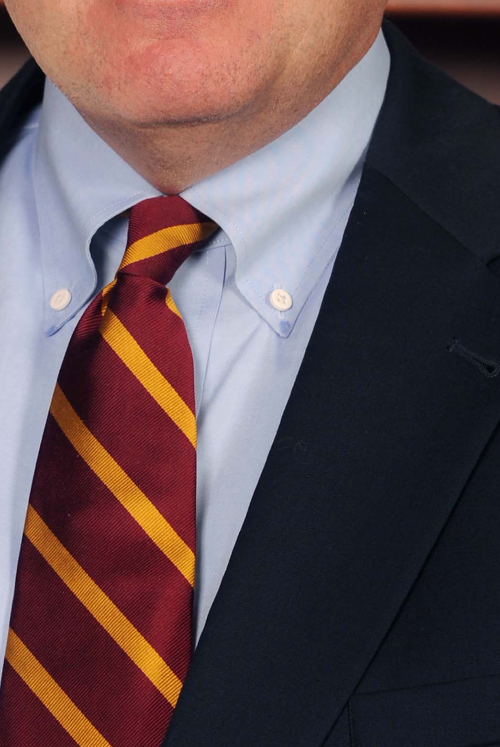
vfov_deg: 12.1
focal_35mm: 169
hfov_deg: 8.1
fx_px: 3510
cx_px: 195
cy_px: 258
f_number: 8
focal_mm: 62
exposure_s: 1/125
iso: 200
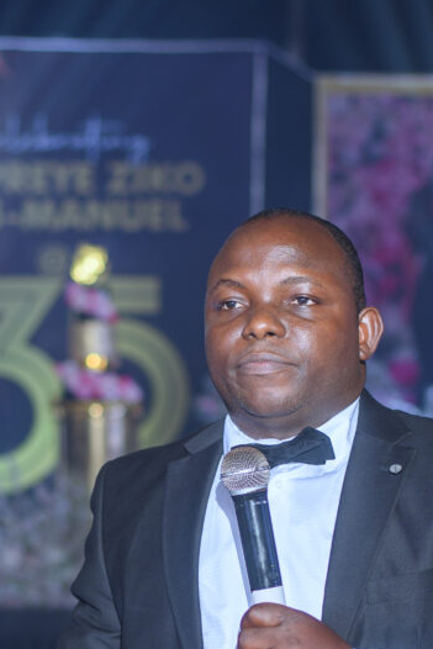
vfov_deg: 14.0
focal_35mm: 146
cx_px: 278
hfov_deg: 9.4
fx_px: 2632
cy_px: 508
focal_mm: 50
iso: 100
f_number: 2.8
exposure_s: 1/200
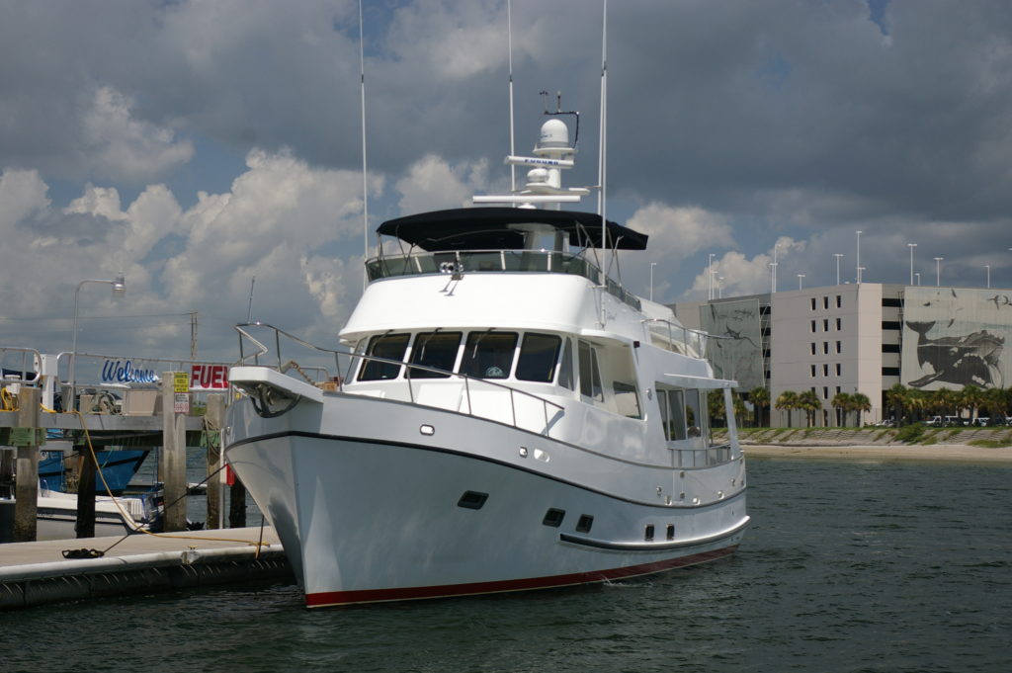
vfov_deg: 16.5
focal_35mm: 82
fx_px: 2317
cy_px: 336
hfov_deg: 24.6
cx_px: 506
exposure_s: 1/350
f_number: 8
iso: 200
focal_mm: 55
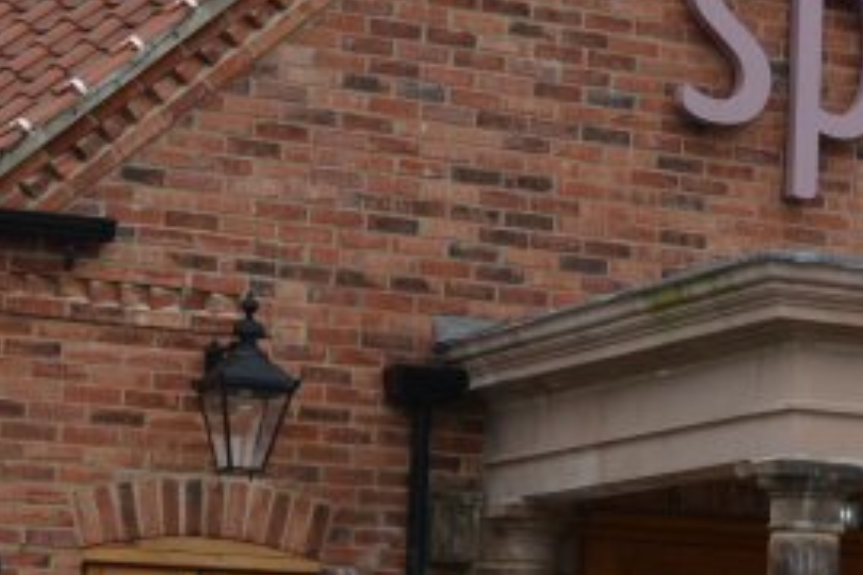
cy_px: 502
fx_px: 3188
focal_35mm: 133
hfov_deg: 15.1
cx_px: 930
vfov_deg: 10.3
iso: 100
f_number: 8
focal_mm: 24
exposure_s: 1/200
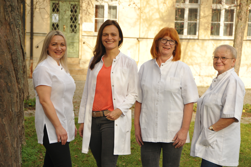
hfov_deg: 21.5
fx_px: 662
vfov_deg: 14.4
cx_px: 126
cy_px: 84
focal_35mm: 95
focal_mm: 95
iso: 800
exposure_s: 1/320
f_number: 9
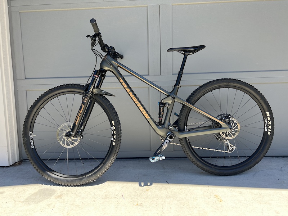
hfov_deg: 67.3
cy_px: 108
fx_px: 216
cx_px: 144
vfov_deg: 53.1
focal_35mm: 26
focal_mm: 5.7
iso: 50
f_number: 1.5
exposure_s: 1/666
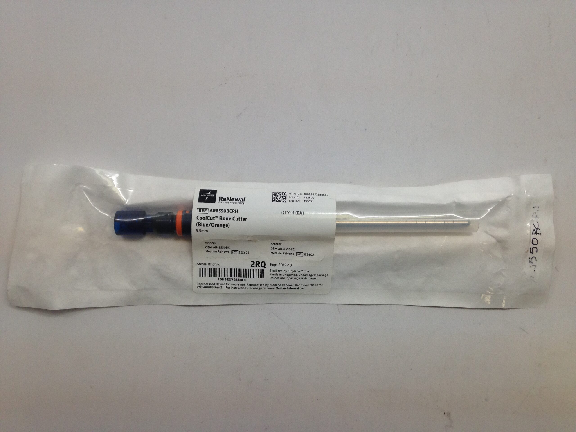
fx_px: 549
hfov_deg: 55.4
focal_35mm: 33
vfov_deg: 42.9
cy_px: 216
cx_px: 288
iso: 80
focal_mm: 4.12
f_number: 2.4
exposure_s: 1/120
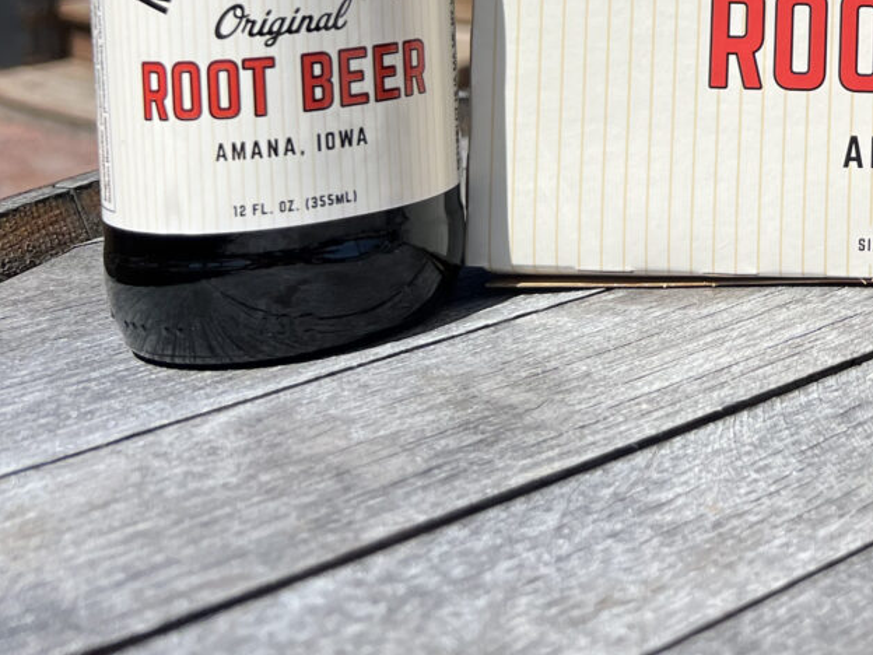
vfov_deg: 21.3
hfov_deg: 27.1
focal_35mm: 64
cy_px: -140
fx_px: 1614
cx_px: 1017
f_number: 1.5
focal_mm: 5.7
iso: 50
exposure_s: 1/6579
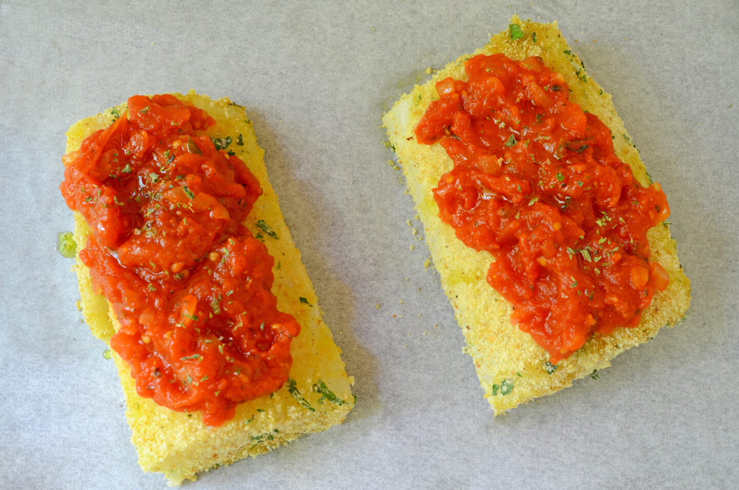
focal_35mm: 42
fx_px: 860
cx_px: 370
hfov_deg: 46.5
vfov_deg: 31.8
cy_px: 245
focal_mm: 28
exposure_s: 2
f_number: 10
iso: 100
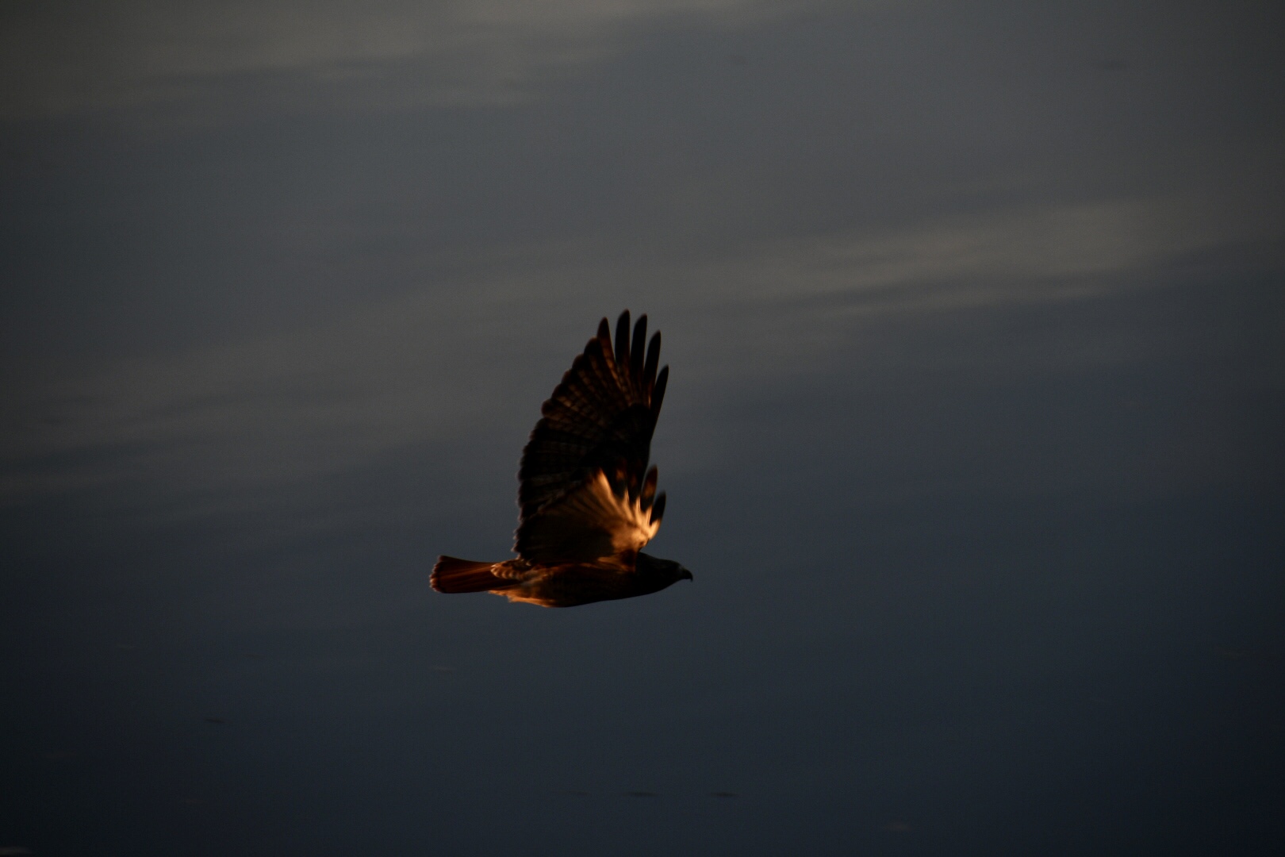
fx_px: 10707
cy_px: 428
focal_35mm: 300
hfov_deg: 6.9
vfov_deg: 4.6
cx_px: 642
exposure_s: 1/320
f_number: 5.6
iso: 140
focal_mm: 200
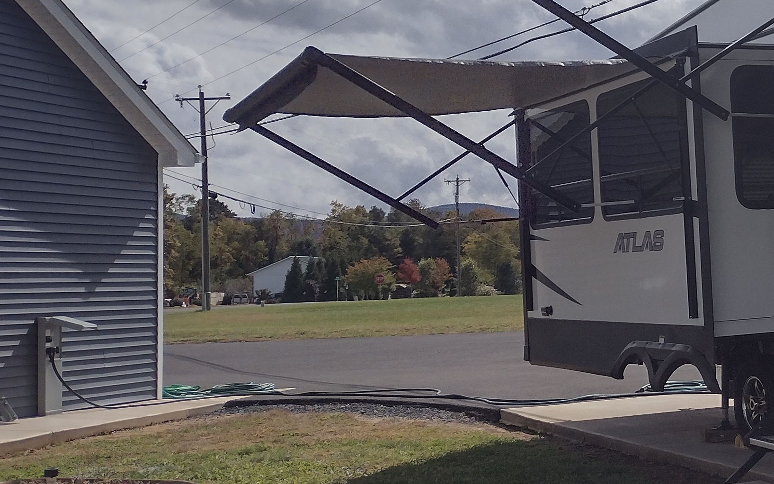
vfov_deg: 18.6
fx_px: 1477
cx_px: 940
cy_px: 235
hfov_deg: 26.1
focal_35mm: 70
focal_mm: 4.71
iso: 100
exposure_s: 1/6514
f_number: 1.7
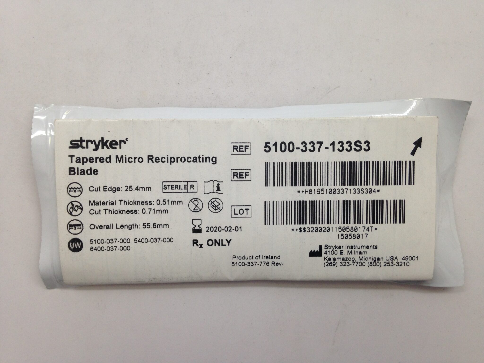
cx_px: 242
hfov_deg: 55.4
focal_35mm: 33
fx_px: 461
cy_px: 182
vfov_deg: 42.9
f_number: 2.4
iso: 64
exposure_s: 1/60
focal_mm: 4.12
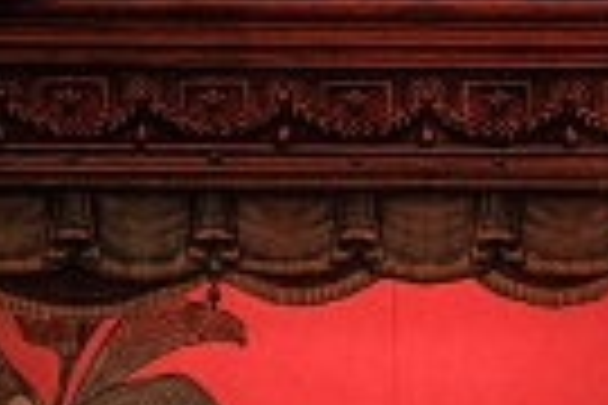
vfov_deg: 3.6
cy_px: 493
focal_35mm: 382
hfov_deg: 5.4
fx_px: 6451
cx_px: 428
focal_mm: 68.7
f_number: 2.8
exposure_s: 1/250
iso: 2500
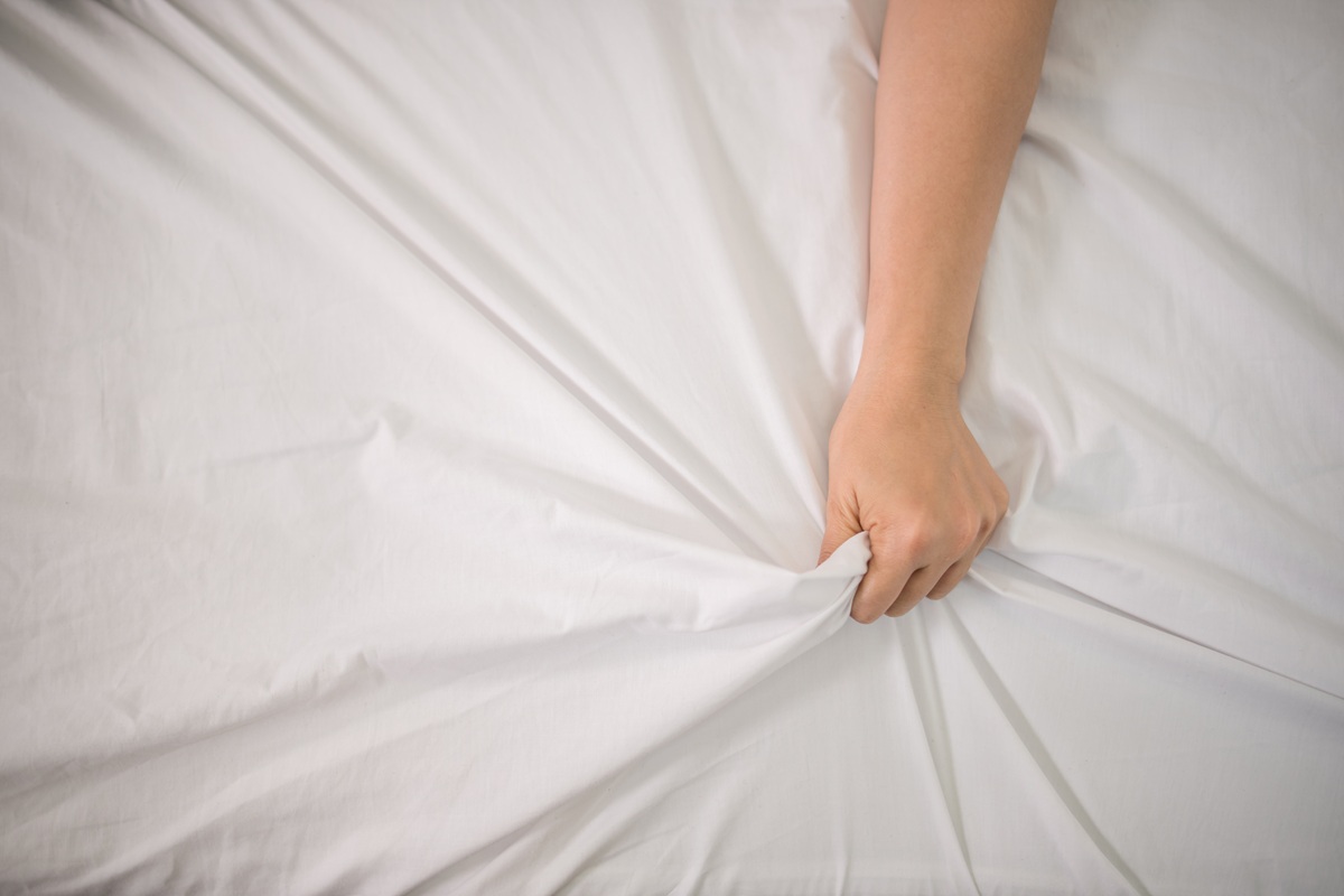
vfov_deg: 46.4
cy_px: 448
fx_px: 1045
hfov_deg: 65.5
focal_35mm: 28
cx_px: 672
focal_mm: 28
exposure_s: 1/250
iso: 200
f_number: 1.8
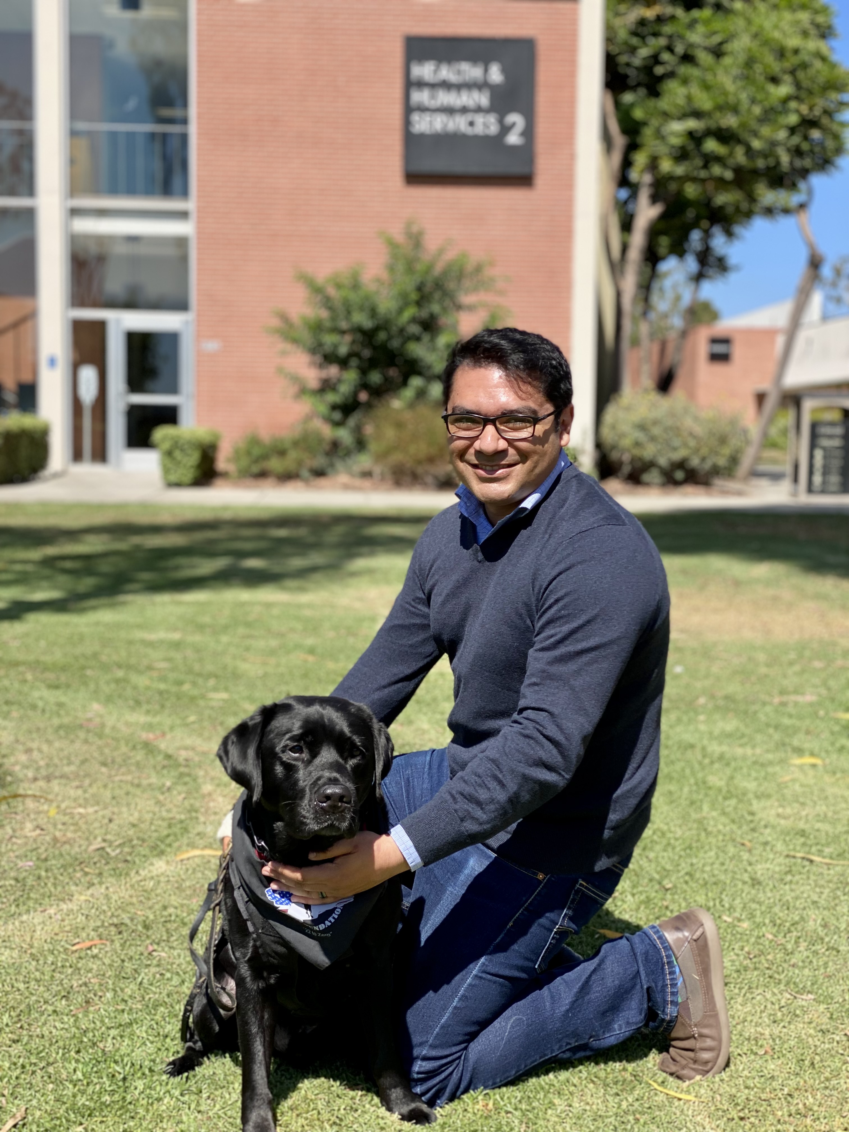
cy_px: 566
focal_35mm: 52
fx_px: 1700
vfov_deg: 36.8
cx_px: 424
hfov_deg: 28.0
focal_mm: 6
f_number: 2
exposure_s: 1/1115
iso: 20
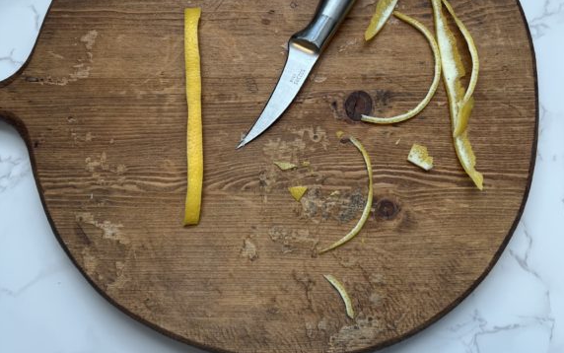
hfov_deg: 52.7
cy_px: 140
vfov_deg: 34.3
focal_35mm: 37
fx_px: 569
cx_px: 282
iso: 64
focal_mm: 5.7
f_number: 1.5
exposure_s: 1/120
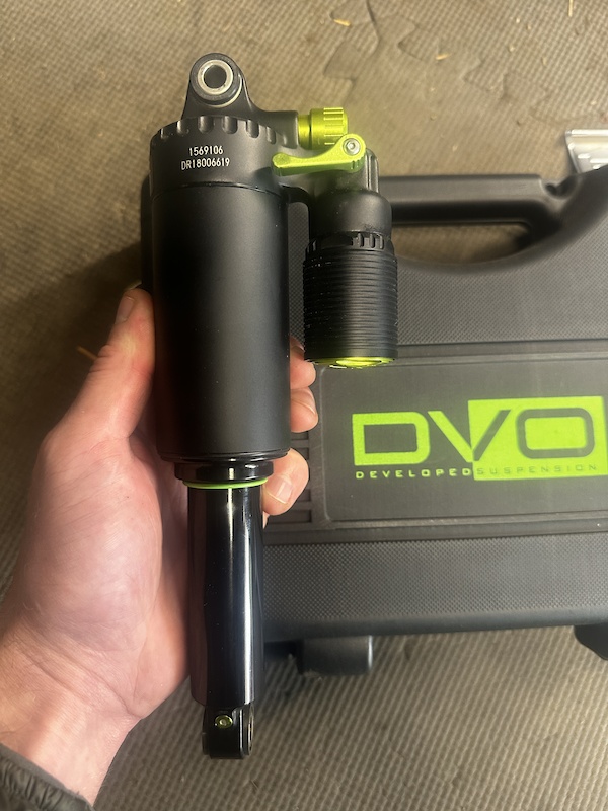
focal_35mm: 24
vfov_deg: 71.6
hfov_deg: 56.8
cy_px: 406
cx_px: 304
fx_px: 562
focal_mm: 6.86
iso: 320
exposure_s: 1/50
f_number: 1.78
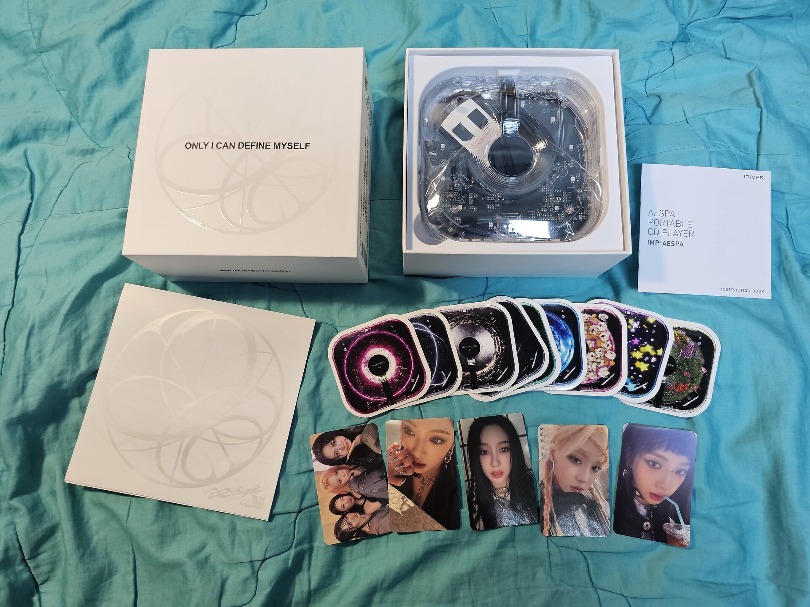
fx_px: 538
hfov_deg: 73.9
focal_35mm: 23
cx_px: 405
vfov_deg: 58.9
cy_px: 304
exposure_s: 1/120
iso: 160
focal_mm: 6.3
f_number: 1.7
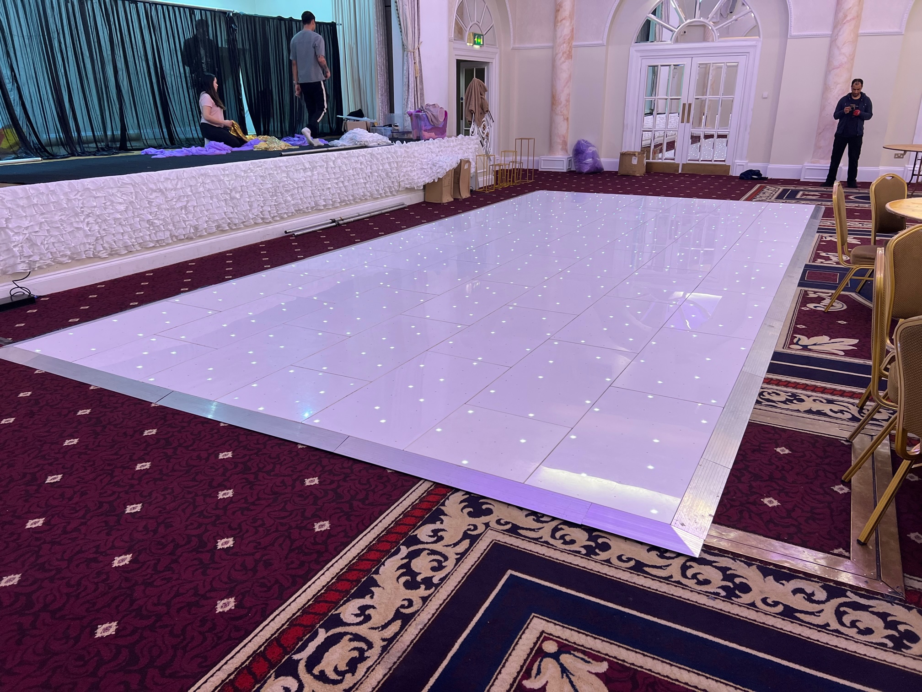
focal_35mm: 26
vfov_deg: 53.1
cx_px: 461
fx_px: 693
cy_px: 346
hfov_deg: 67.3
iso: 100
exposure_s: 1/100
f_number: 1.5
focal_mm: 5.7
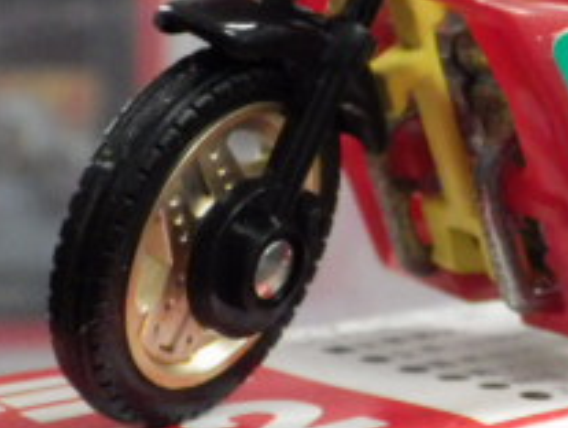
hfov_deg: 10.8
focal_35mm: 182
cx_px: 466
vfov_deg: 8.2
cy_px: 145
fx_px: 2992
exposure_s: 1/30
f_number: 4
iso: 800
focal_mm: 10.7
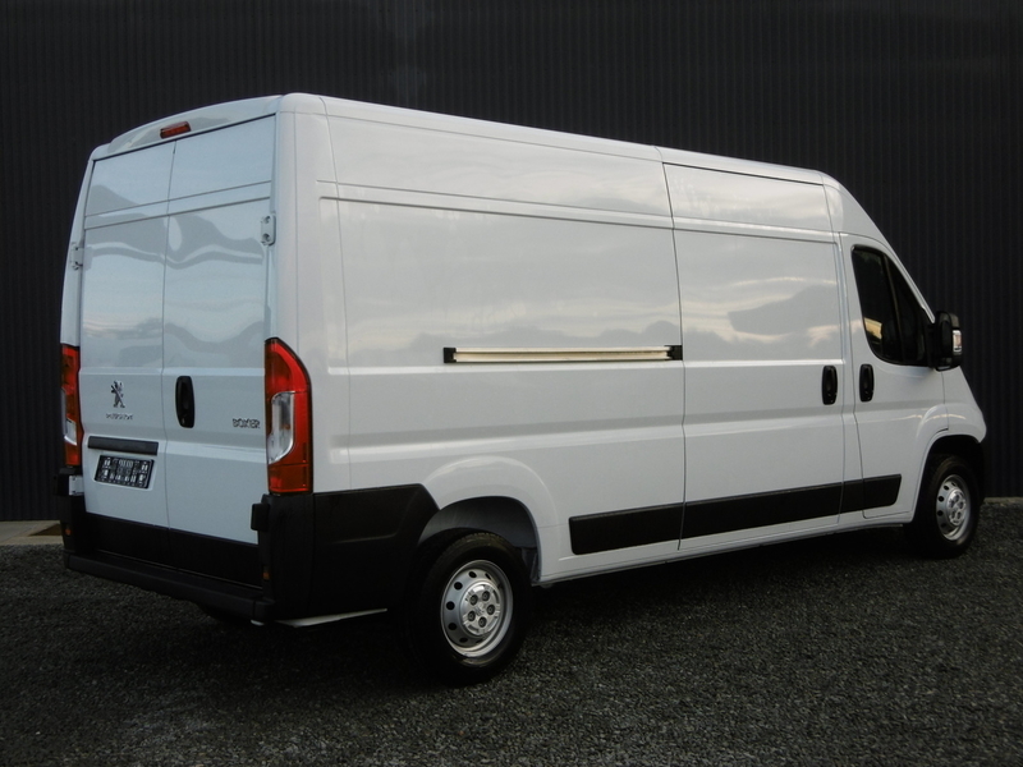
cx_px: 512
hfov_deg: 43.9
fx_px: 1271
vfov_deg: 33.6
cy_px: 384
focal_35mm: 43
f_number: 3.8
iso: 100
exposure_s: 1/320
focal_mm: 7.7
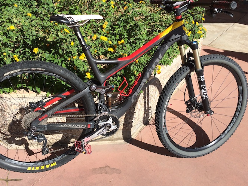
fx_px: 251
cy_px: 78
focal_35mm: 35
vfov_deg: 40.6
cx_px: 107
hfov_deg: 52.5
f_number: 2.2
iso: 32
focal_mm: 4.15
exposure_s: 1/1642
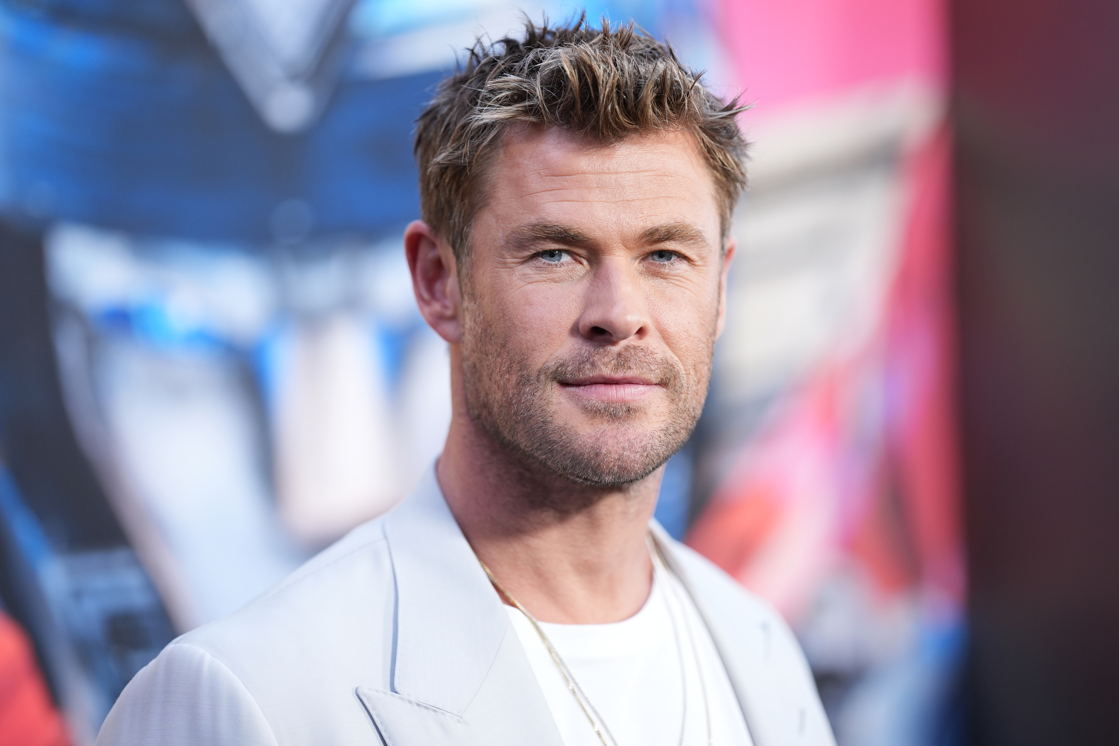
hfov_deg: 15.2
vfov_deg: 10.2
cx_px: 560
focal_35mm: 135
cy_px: 373
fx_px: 4196
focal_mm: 135
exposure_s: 1/500
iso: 800
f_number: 1.8
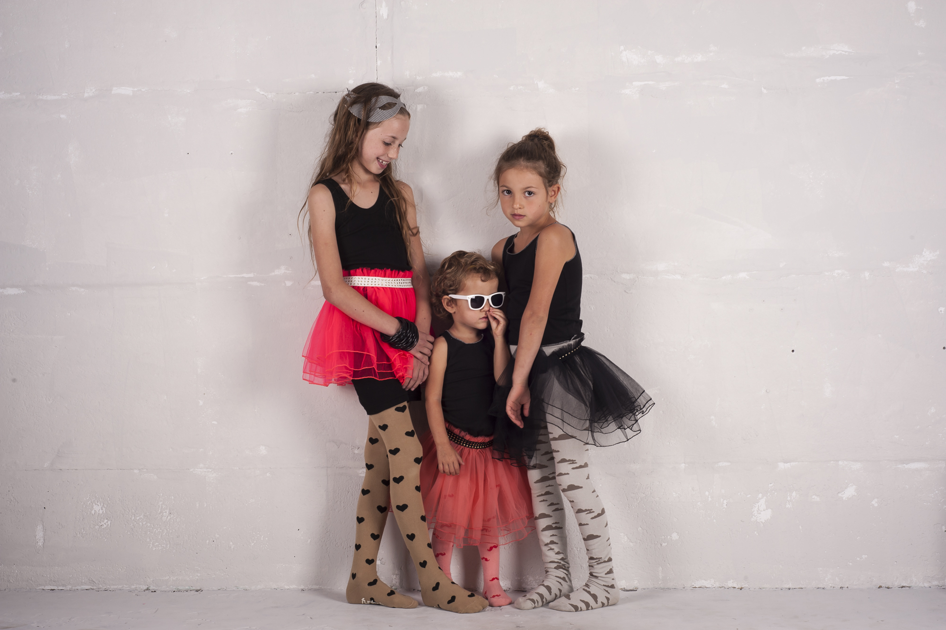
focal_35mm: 50
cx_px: 473
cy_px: 315
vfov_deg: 27.0
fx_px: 1313
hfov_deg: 39.6
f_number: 16
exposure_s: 1/125
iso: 200
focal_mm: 50
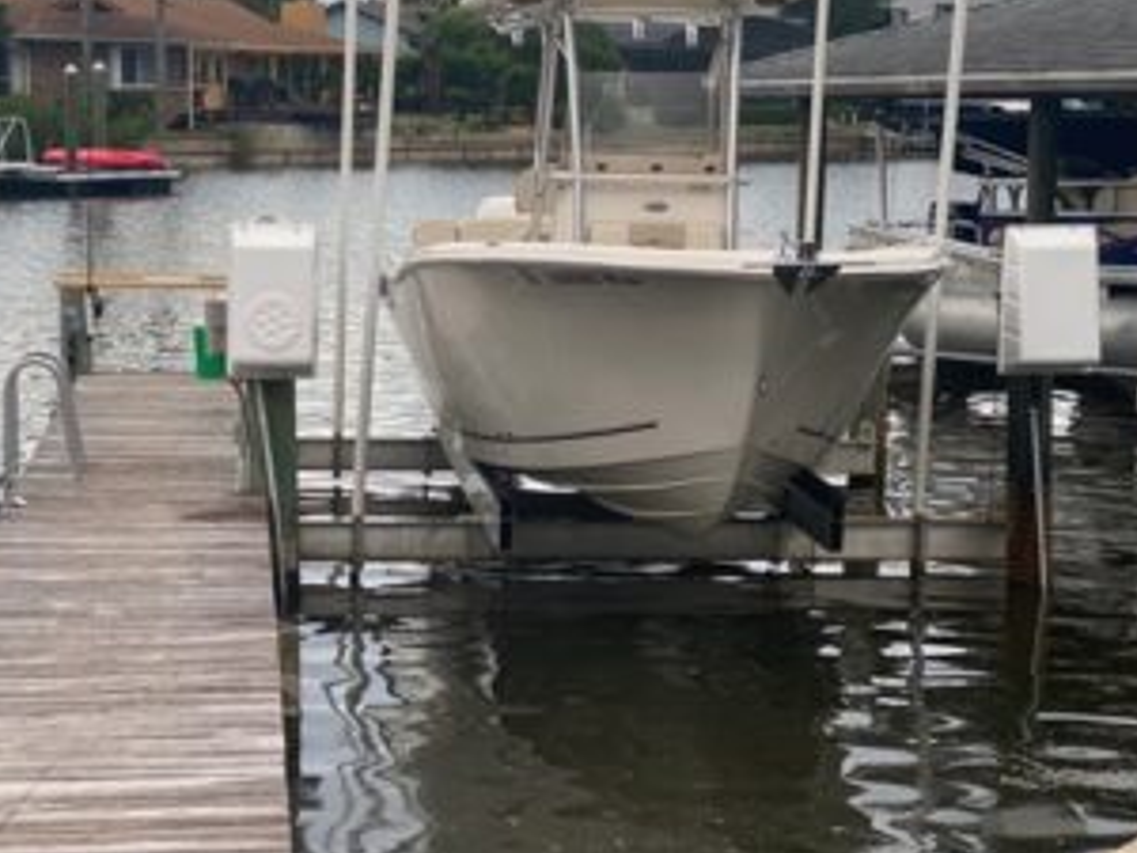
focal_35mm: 78
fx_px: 2562
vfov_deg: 18.9
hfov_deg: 25.0
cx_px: 455
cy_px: 375
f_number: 2
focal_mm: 6
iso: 20
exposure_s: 1/152
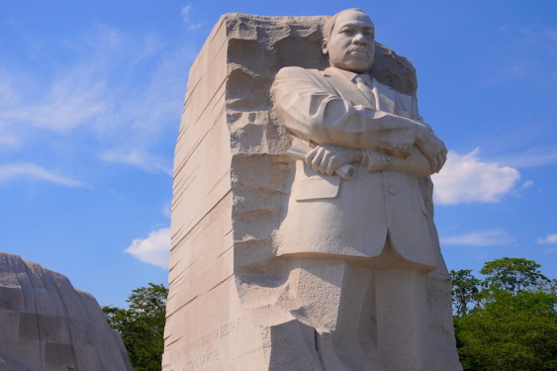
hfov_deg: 42.2
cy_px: 198
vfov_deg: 28.8
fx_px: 721
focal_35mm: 47
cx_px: 307
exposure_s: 1/1000
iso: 100
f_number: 5.6
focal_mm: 25
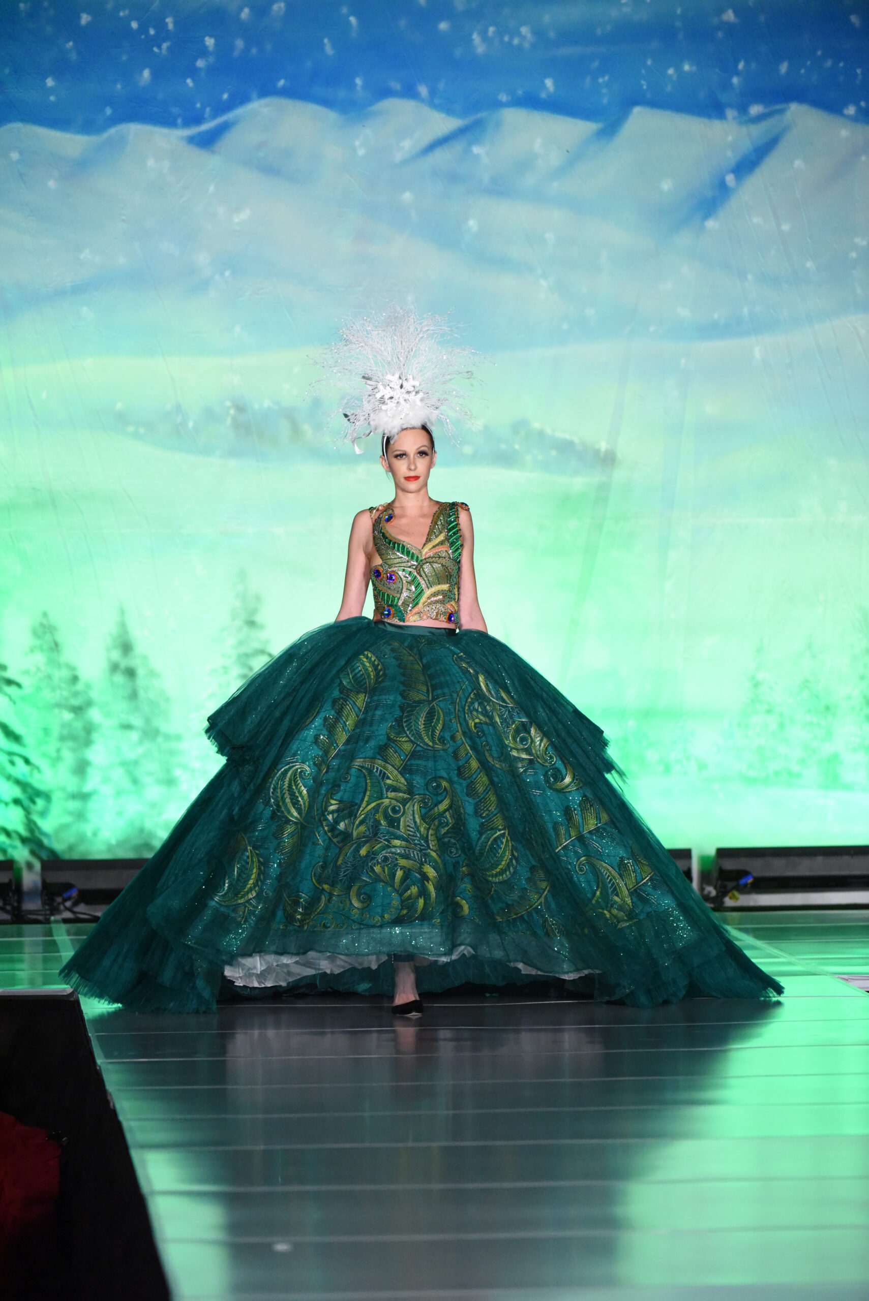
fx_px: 7234
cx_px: 434
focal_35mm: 200
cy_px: 650
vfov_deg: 10.3
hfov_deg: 6.9
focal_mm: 200
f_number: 4
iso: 6400
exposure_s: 1/500
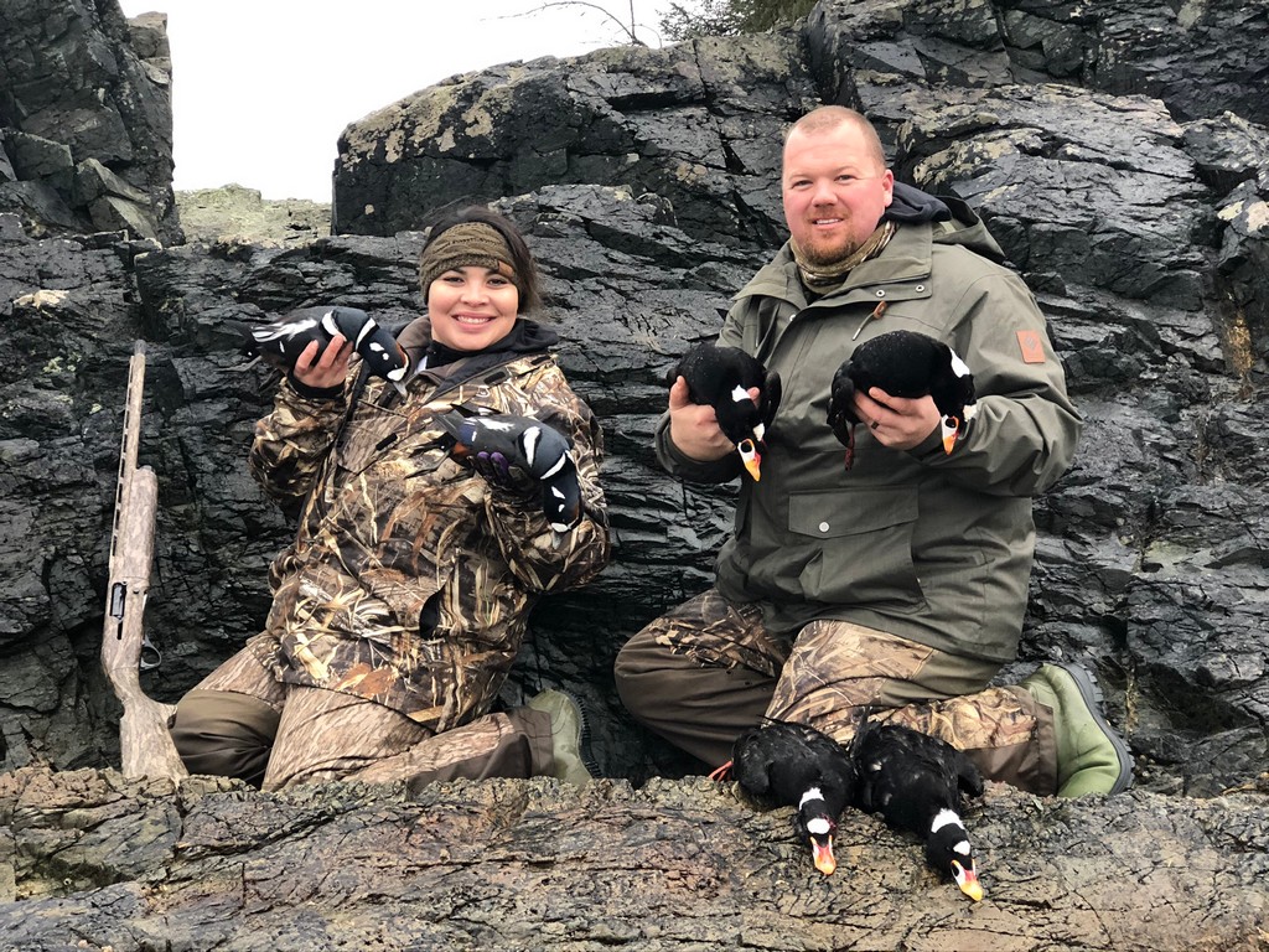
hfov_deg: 33.8
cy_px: 476
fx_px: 2090
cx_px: 634
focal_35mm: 57
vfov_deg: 25.7
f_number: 2.8
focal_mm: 6.6
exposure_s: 1/30
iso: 64
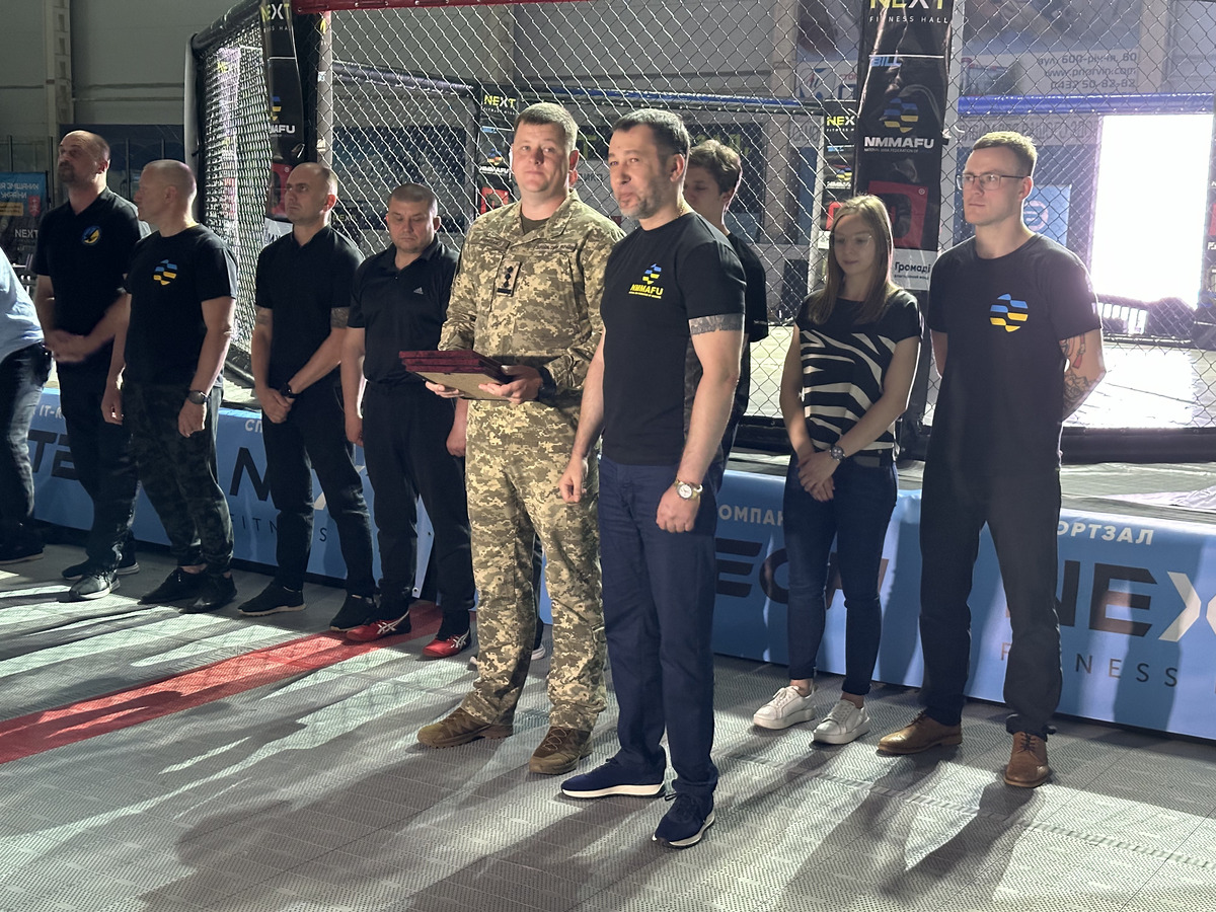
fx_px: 1686
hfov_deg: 39.7
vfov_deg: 30.3
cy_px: 456
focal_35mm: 48
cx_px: 608
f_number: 1.78
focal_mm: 6.86
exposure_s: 1/30
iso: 500
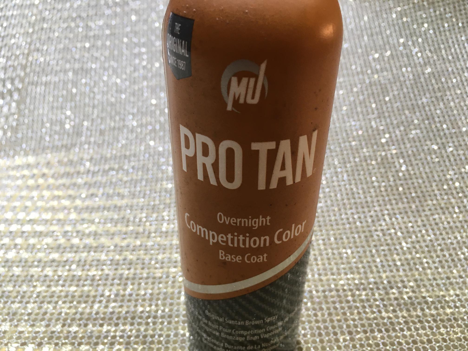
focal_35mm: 29
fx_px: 392
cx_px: 234
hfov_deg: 61.7
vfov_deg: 48.2
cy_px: 176
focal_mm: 4.15
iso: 50
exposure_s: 1/33
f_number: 2.2
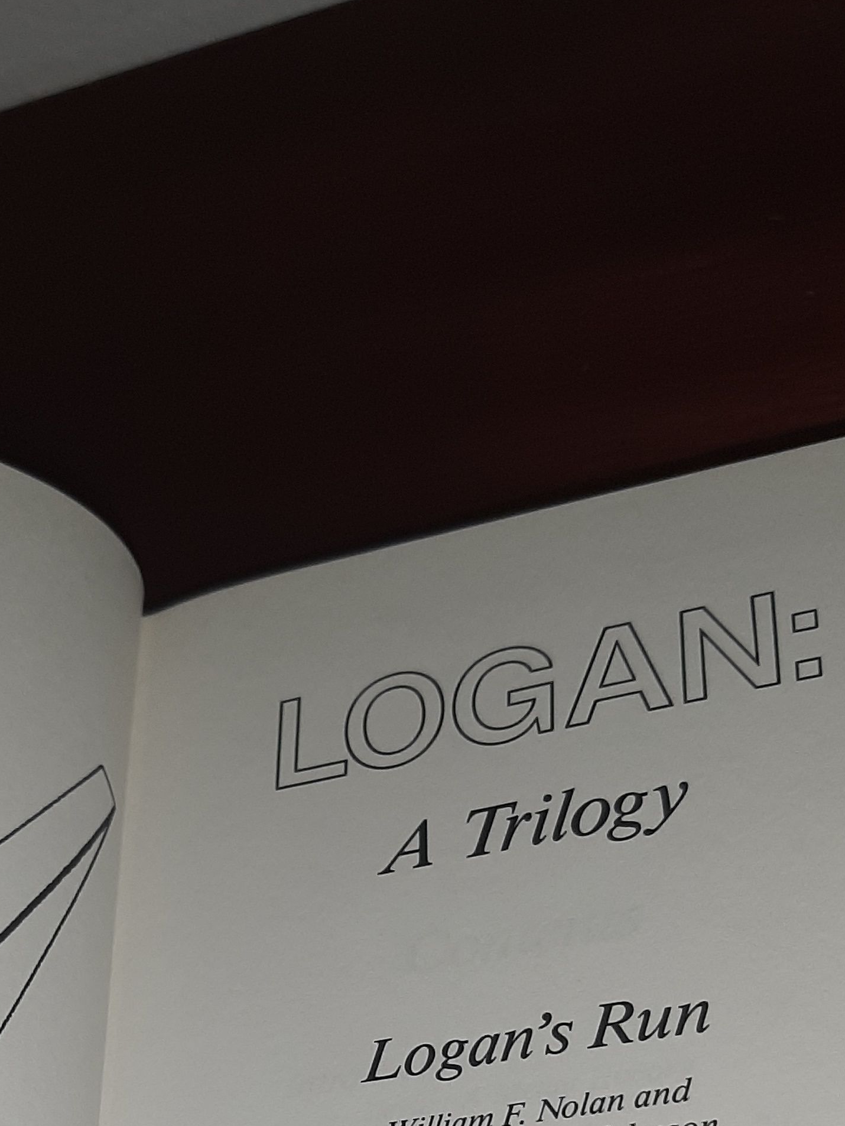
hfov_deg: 26.4
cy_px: 1166
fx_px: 1790
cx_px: 289
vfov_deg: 31.8
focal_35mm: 55
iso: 160
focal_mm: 3.93
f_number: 1.7
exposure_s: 1/60
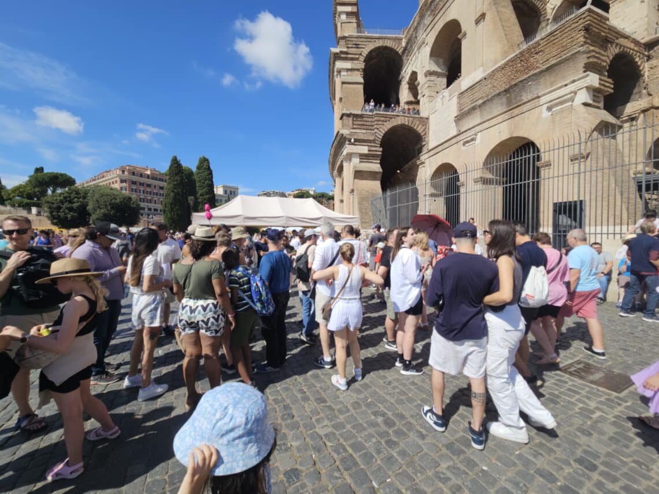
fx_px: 247
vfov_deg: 89.9
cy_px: 247
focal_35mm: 13
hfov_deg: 106.2
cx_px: 330
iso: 50
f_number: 2.2
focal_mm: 2.2
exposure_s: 1/2043
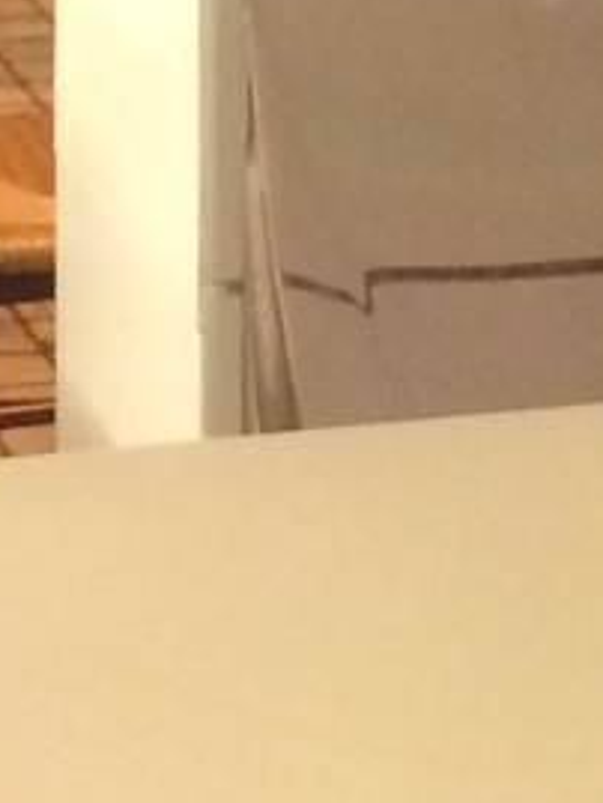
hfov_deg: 6.7
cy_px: -310
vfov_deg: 8.8
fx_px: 5129
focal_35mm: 221
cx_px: 546
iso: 320
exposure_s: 1/20
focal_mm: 4.15
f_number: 2.2
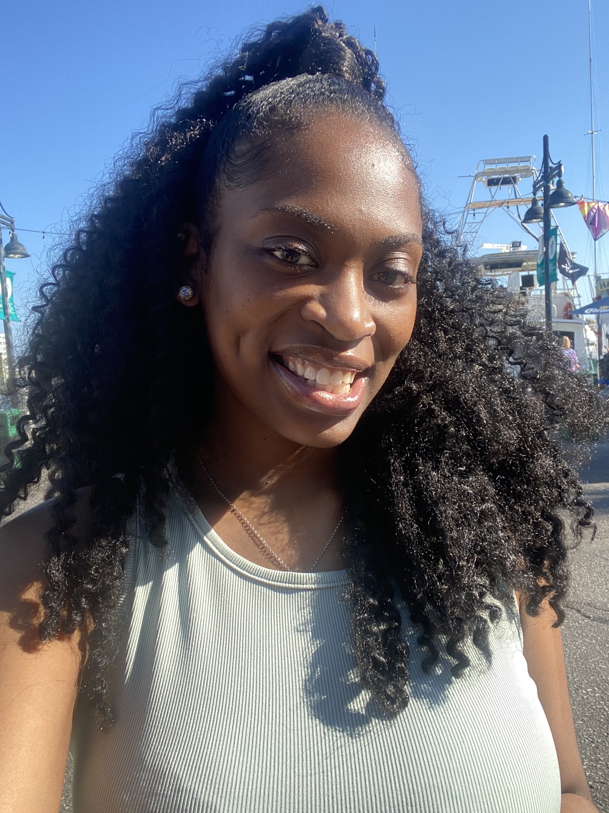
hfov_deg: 46.8
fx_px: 704
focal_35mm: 30
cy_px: 406
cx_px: 304
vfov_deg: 60.0
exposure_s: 1/161
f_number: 2.2
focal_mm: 2.71
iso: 25
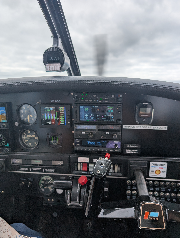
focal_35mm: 24
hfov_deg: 56.9
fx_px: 166
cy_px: 119
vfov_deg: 71.5
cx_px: 90
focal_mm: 6.9
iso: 18
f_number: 1.68
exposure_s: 1/706
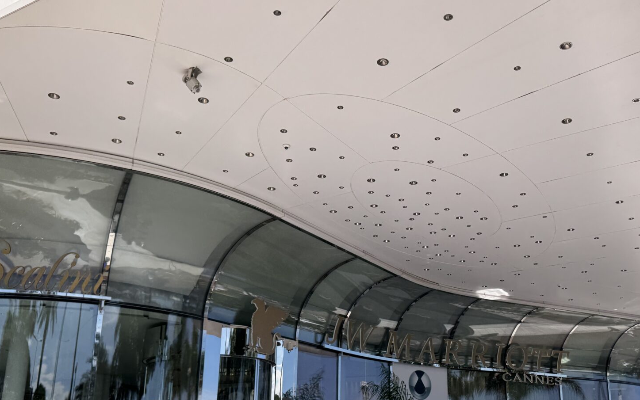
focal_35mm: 36
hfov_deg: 53.9
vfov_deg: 34.8
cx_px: 359
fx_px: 628
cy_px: 289
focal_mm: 6.76
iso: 80
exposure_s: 1/5814
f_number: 1.78
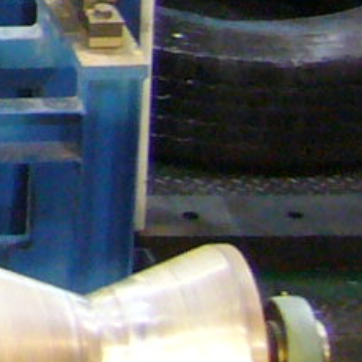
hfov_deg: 5.5
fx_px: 3265
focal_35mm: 276
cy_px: -508
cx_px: -1069
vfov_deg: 6.1
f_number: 2.8
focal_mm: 5.8
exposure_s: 1/10
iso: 200
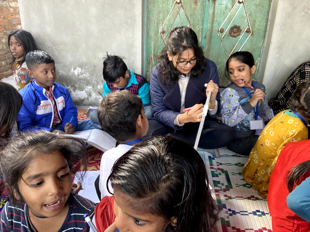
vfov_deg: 53.1
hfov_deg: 67.3
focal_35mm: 26
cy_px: 116
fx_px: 233
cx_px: 155
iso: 250
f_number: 1.8
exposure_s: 1/60
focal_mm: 4.25
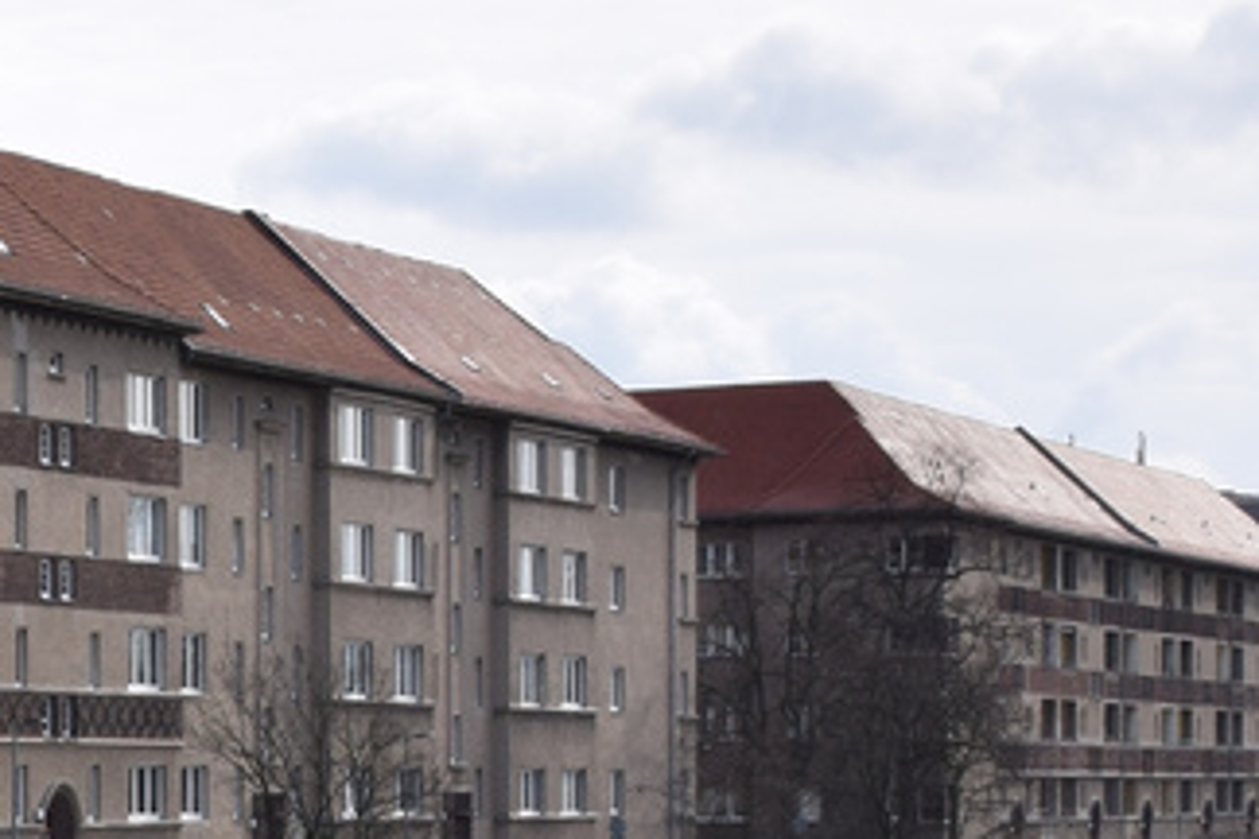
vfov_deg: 9.0
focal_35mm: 150
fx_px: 5245
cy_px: 971
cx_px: -268
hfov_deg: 13.3
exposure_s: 1/400
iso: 200
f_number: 10
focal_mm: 20
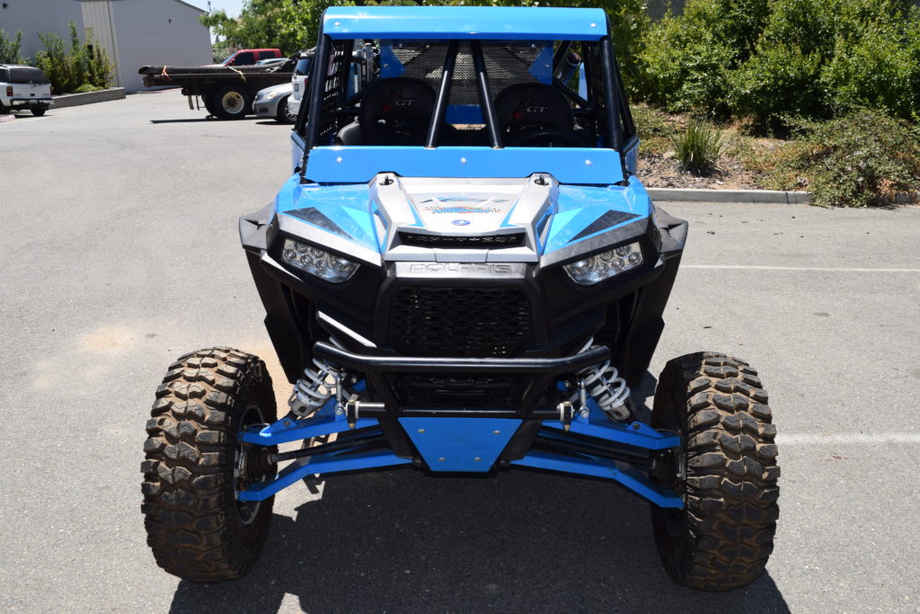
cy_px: 307
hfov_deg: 57.2
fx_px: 843
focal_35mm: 33
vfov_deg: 40.0
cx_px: 460
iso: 100
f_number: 9
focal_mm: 22
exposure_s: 1/200
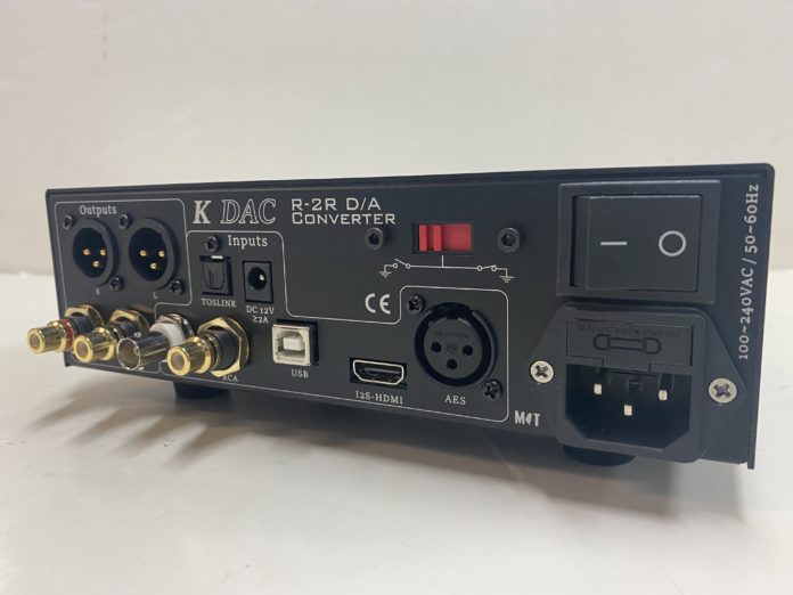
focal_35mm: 26
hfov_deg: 67.3
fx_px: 596
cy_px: 298
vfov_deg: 53.1
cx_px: 396
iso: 125
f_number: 1.8
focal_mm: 4.25
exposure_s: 1/60
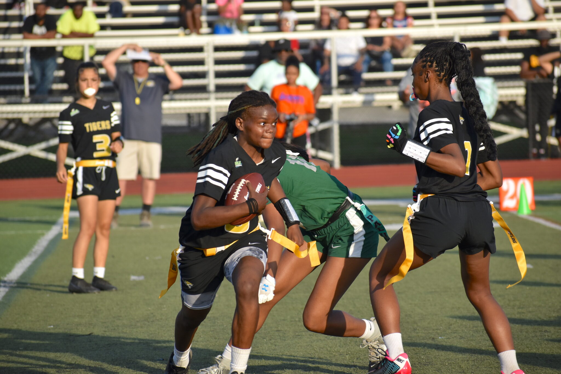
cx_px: 280
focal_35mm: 262
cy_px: 187
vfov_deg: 5.2
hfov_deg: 7.8
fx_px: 4092
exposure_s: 1/1600
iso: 400
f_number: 6.3
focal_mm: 175
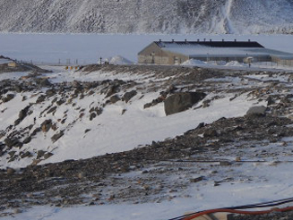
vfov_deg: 11.3
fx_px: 1110
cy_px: 21
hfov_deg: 15.0
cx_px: 125
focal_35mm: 131
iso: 64
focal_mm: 10.84
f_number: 7.1
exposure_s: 1/218
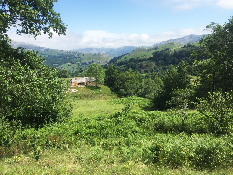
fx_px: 195
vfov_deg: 48.2
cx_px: 116
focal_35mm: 29
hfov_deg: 61.7
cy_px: 88
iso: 32
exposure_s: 1/2475
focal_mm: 4.15
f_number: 2.2
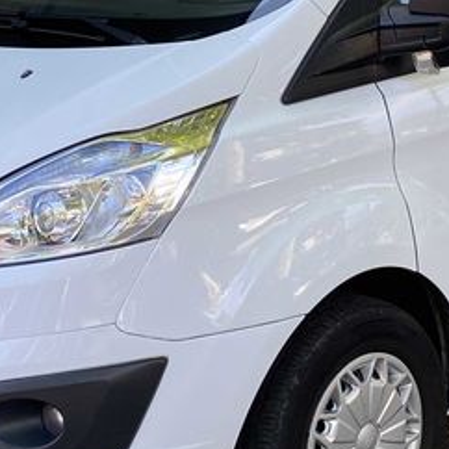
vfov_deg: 17.8
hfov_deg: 18.3
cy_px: -19
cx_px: 286
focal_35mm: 95
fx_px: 1394
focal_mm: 4.25
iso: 32
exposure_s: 1/275
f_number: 1.8
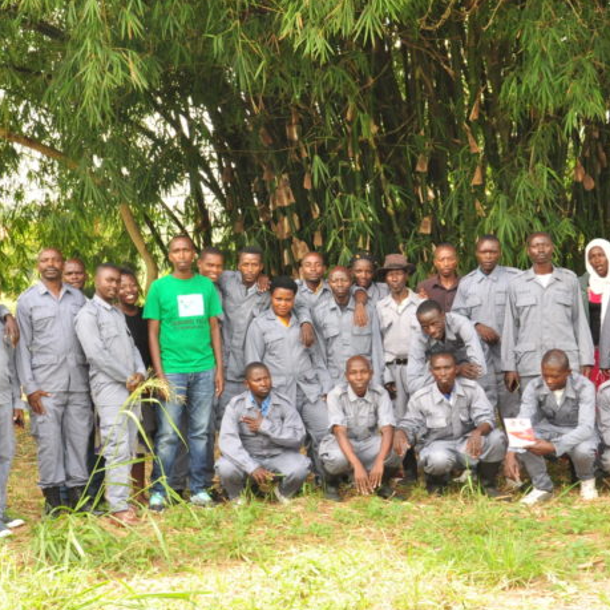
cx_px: 254
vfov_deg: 24.3
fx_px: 1416
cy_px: 318
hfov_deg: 24.3
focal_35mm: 71
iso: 800
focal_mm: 32
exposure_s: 1/160
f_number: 11
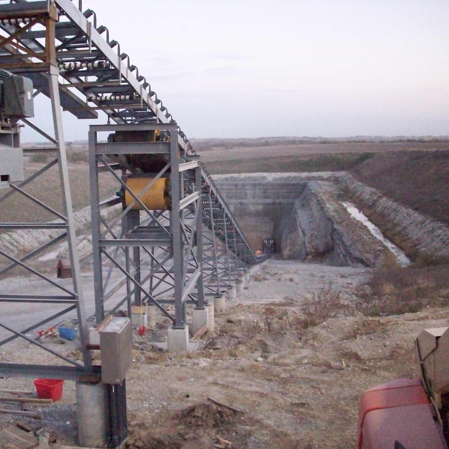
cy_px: 226
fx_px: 646
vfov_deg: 38.3
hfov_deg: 38.3
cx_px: 191
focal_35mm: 44
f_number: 2.8
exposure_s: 1/64
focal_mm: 6.2
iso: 800
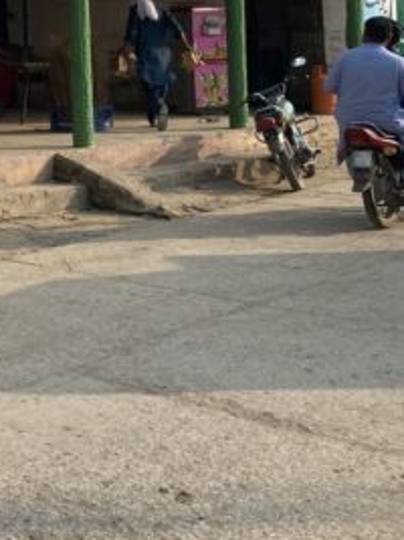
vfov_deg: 26.2
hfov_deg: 17.5
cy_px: 17
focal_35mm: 71
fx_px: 1106
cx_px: -279
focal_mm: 4.25
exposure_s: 1/2410
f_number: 1.8
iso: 32
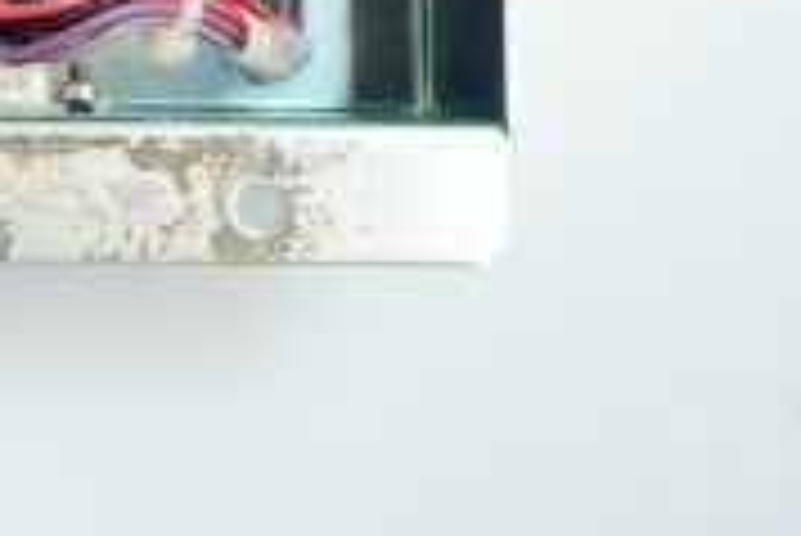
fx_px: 4119
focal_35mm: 185
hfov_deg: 10.6
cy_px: -318
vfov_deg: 7.3
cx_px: -464
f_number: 6.3
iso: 800
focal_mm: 55
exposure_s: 1/100
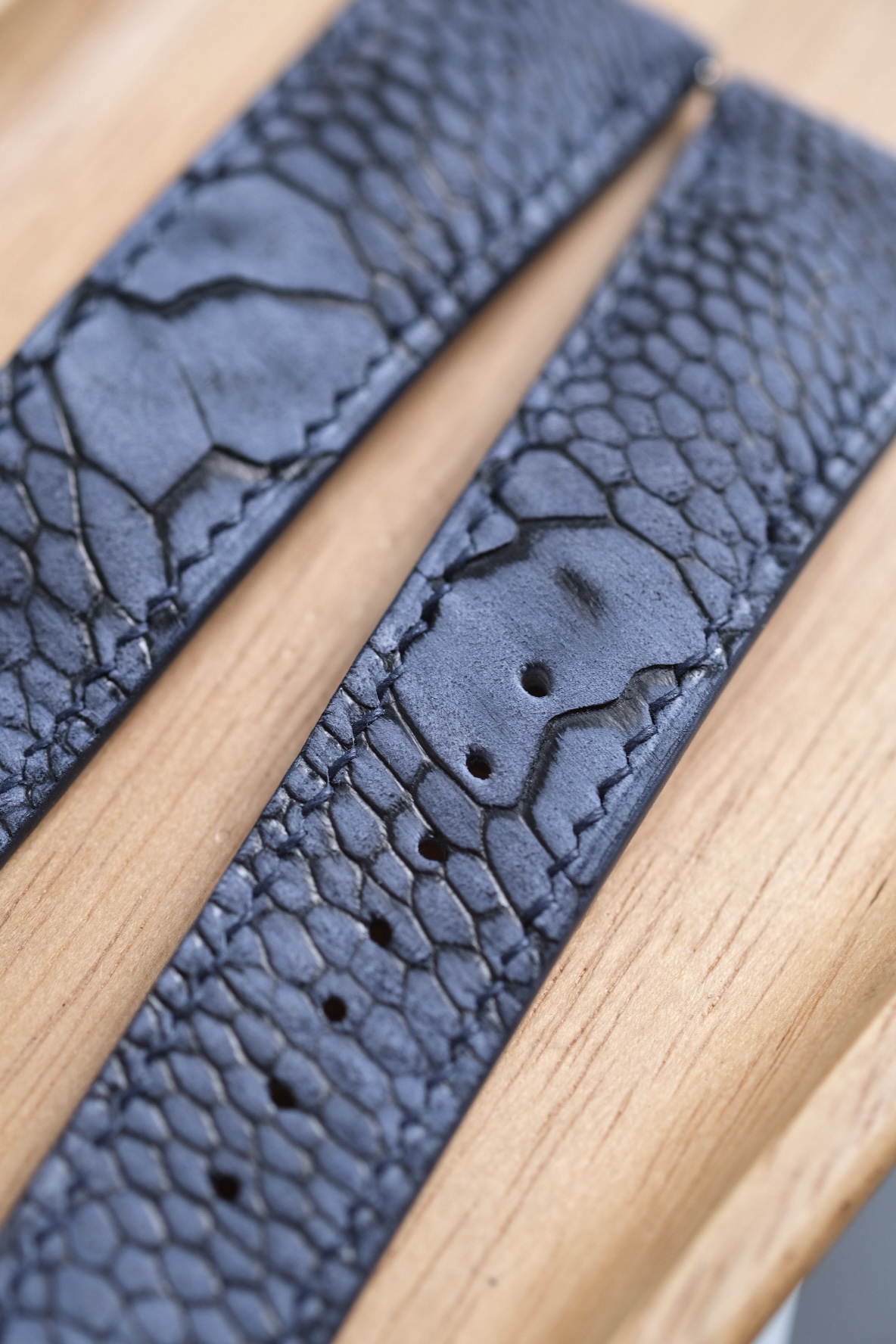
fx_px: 3360
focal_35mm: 90
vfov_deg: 22.6
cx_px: 448
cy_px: 672
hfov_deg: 15.2
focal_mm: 60
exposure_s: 1/80
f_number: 3.6
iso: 160
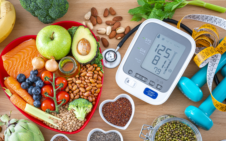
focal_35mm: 49
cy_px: 88
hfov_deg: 40.9
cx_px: 95
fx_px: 302
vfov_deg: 26.3
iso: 200
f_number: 8
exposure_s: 1/100
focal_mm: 40
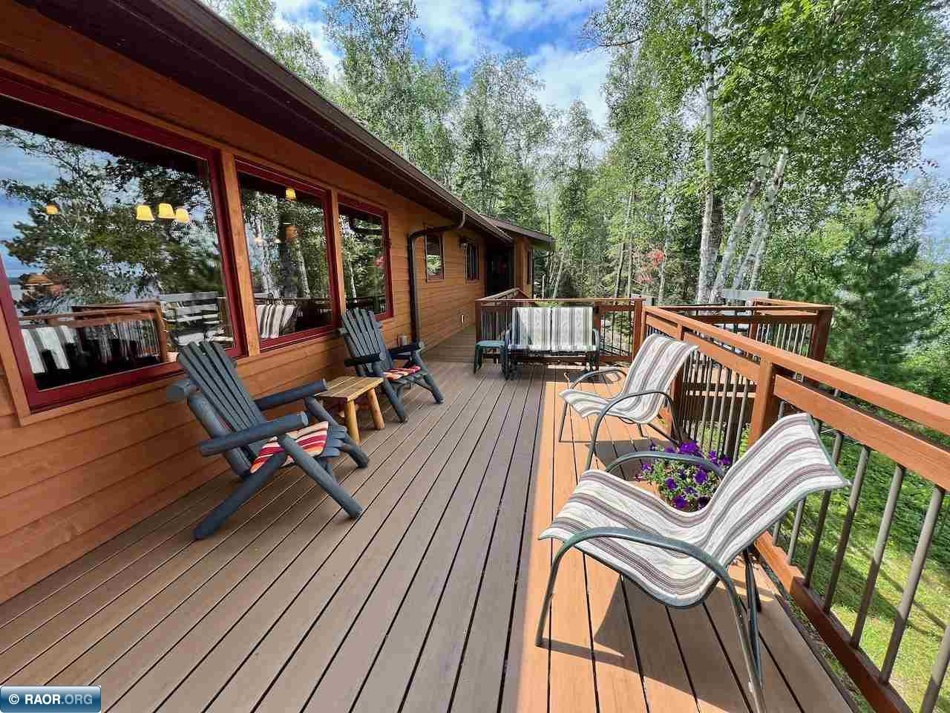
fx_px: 357
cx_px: 475
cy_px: 356
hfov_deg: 106.2
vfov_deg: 89.9
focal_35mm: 13
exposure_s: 1/365
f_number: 1.8
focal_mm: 1.57
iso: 32
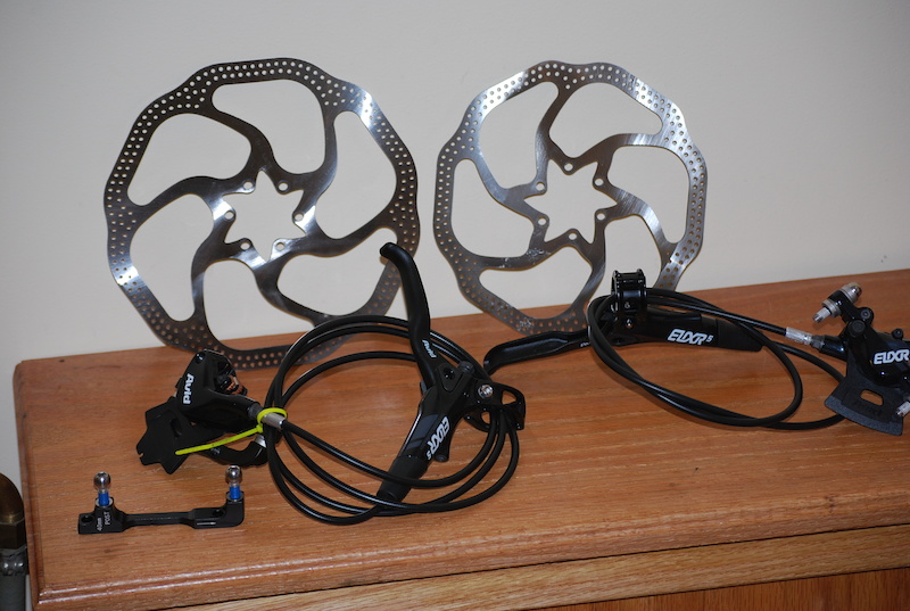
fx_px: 2736
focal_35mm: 108
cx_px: 455
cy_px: 306
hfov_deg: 18.9
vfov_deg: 12.7
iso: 200
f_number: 4.2
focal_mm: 72
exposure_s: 1/60
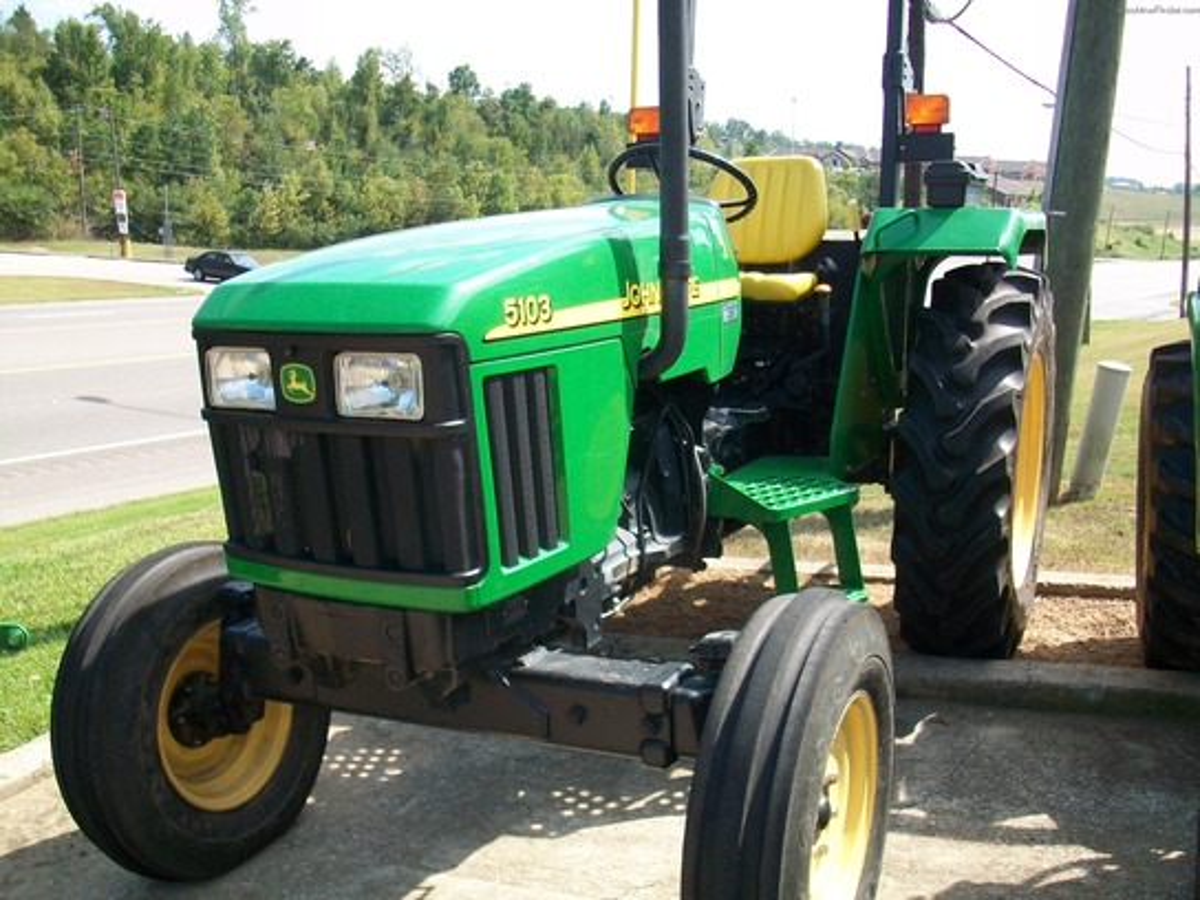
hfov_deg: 54.0
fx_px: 1179
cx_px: 600
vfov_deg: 41.8
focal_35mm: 34
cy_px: 450
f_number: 2.8
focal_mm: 5.7
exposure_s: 1/500
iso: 80
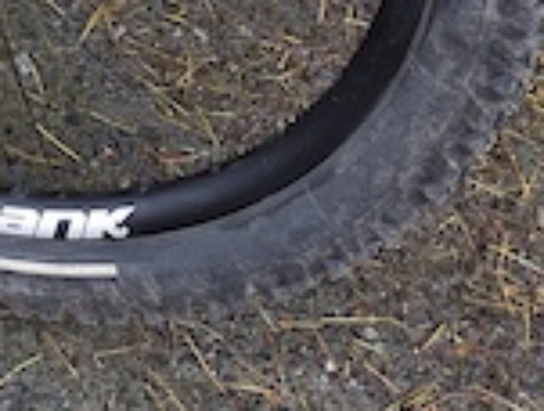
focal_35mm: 127
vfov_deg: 10.0
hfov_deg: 14.1
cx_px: -371
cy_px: -624
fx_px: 2001
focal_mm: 6.81
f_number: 1.85
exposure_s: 1/23.8
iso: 63
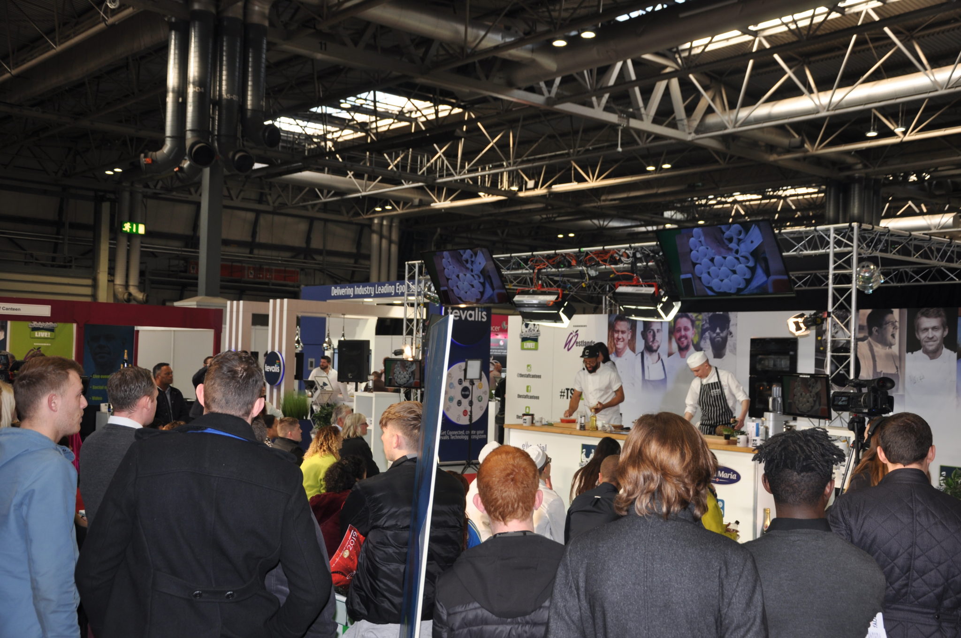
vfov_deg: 34.1
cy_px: 319
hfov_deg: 49.6
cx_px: 480
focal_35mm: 39
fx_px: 1040
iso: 200
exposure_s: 1/60
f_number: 4
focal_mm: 26
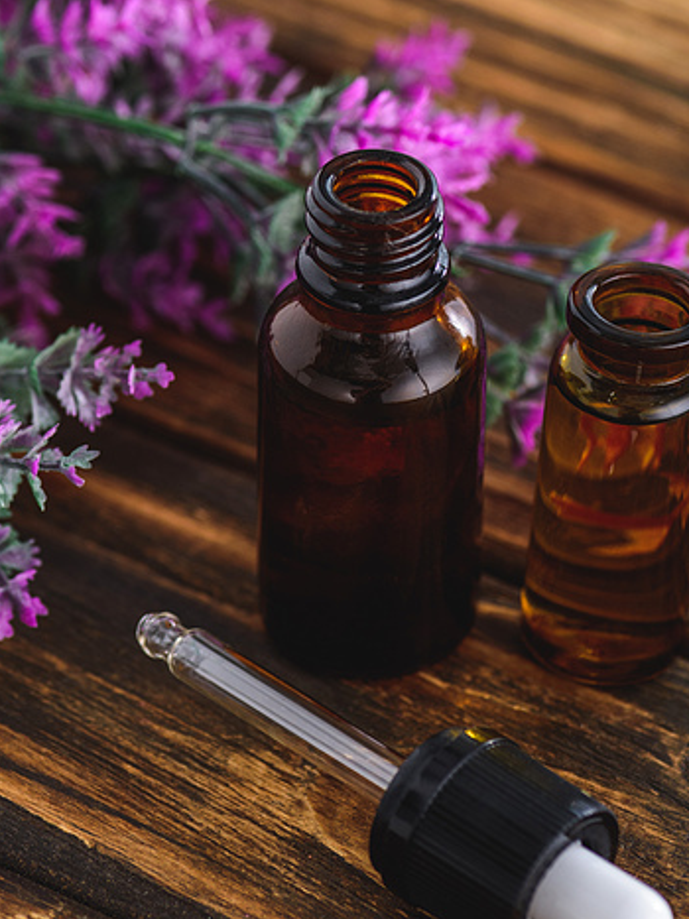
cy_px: 290
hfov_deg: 9.2
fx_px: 4301
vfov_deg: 12.2
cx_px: 356
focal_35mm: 162
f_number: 8
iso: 400
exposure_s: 1/200
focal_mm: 105
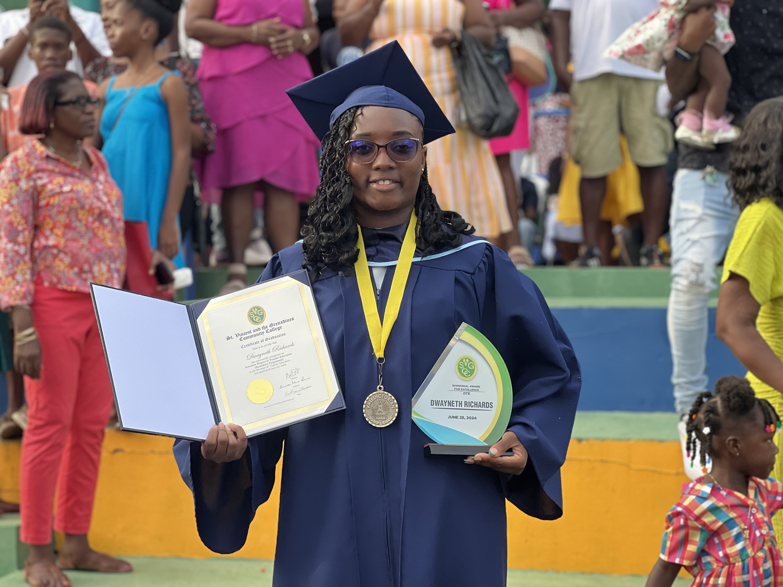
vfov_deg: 19.1
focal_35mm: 77
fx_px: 1742
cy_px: 294
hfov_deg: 25.3
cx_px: 392
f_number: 2.8
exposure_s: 1/121
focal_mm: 9
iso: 64
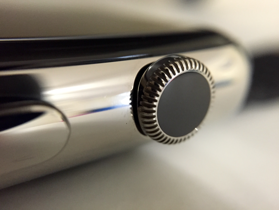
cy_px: 105
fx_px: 234
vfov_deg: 48.2
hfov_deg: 61.7
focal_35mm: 29
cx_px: 140
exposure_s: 1/15
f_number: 2.2
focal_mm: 4.15
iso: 320
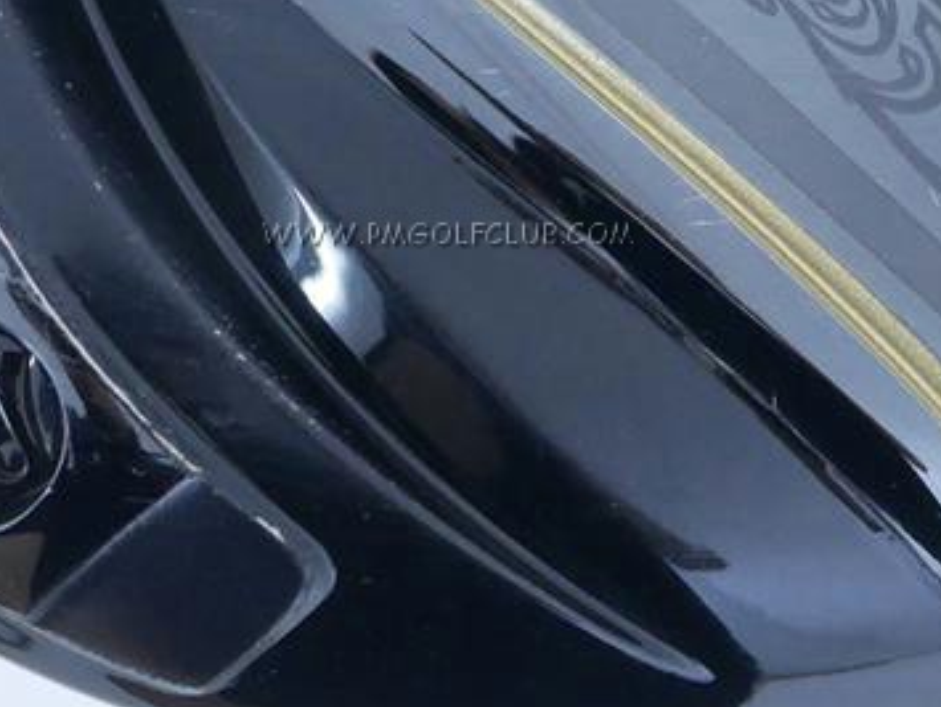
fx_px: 4898
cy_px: -5
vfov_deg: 8.2
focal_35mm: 180
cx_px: 449
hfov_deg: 11.0
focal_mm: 25
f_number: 4.5
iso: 1600
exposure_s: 1/40
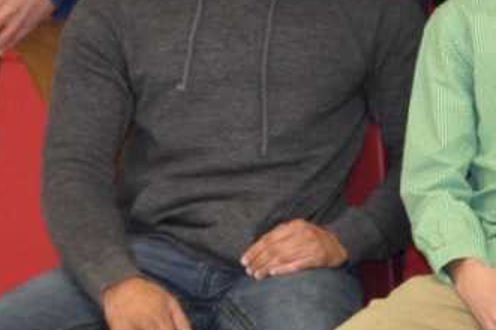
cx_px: 1371
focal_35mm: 232
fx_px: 3195
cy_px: -152
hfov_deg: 7.9
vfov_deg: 5.9
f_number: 4
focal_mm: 25
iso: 800
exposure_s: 1/30
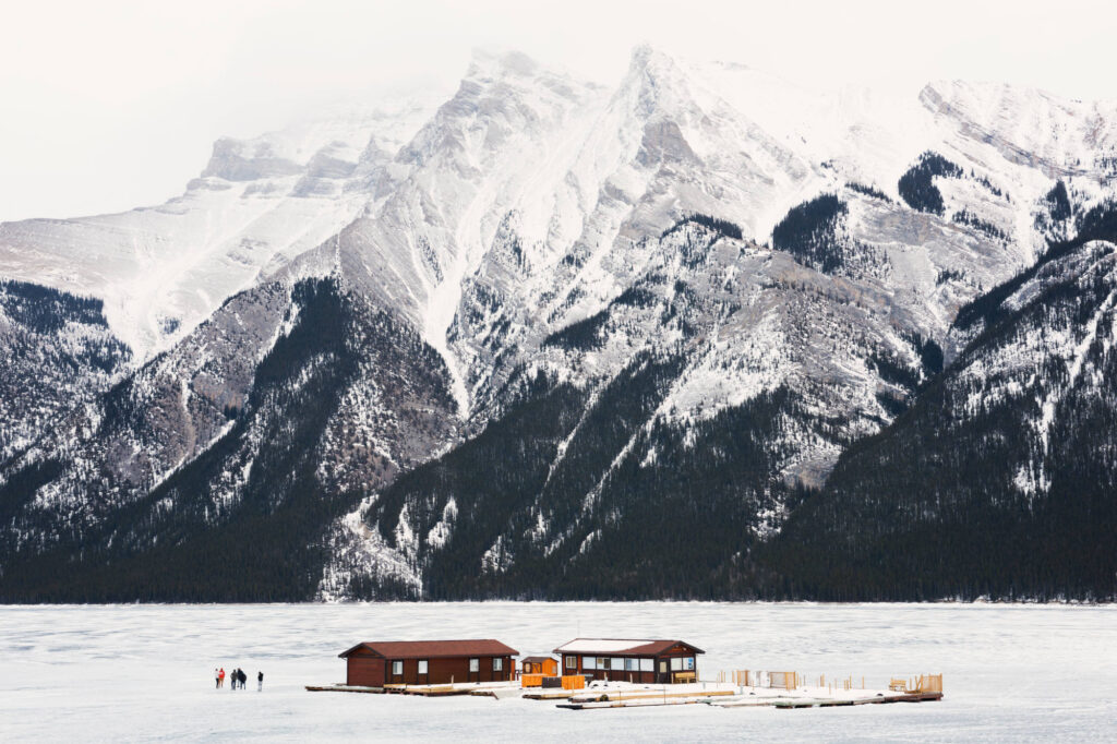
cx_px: 558
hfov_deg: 32.4
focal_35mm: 62
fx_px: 1923
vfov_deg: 21.9
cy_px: 372
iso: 100
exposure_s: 1/2.5
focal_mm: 62
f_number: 11
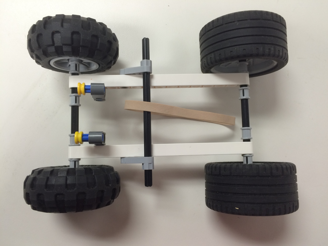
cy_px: 123
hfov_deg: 61.7
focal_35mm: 29
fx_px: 275
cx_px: 164
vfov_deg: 48.2
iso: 80
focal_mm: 4.15
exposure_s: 1/30
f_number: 2.2
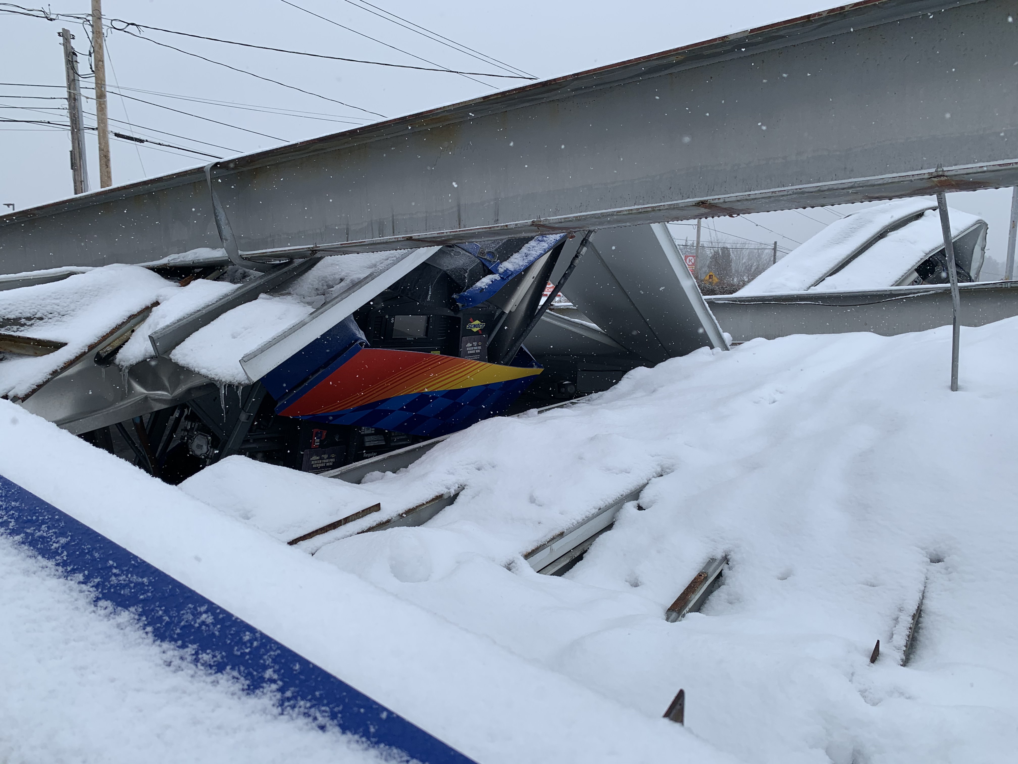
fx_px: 765
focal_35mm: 26
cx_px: 509
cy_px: 382
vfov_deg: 53.1
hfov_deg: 67.3
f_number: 1.8
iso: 25
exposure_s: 1/1406
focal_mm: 4.25
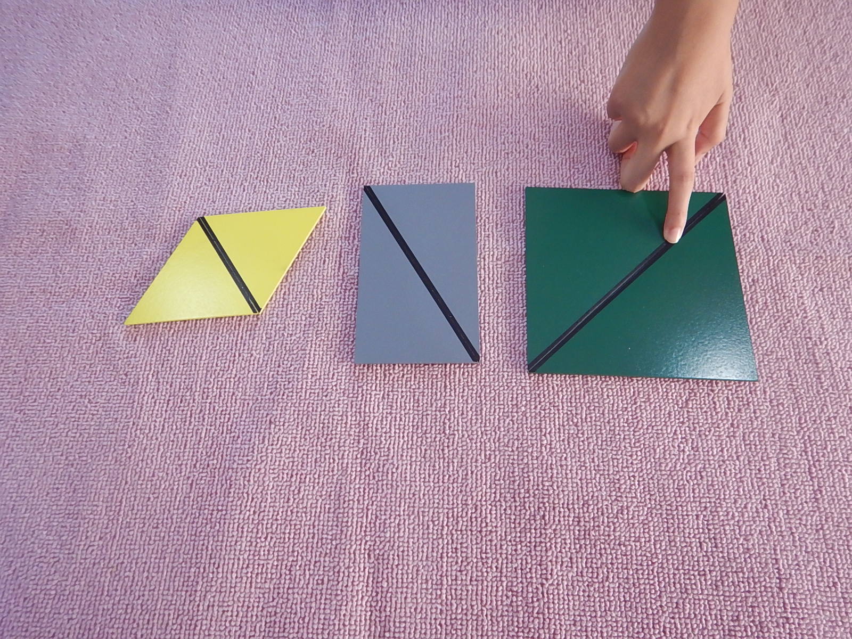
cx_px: 426
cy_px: 320
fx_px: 591
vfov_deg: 56.8
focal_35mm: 24
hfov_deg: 71.6
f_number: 2.8
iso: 320
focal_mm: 4.3
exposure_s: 1/30
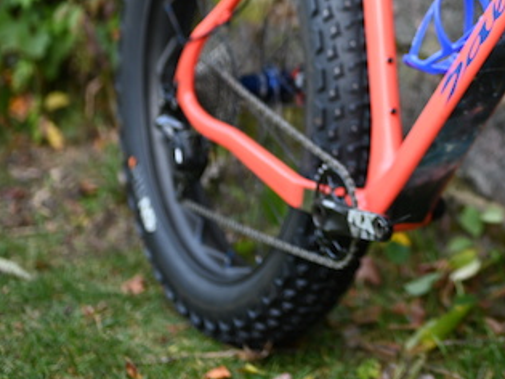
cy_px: -23
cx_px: 524
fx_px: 1779
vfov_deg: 12.0
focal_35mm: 122
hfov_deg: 15.8
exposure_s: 1/100
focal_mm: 50
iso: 64
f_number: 1.8
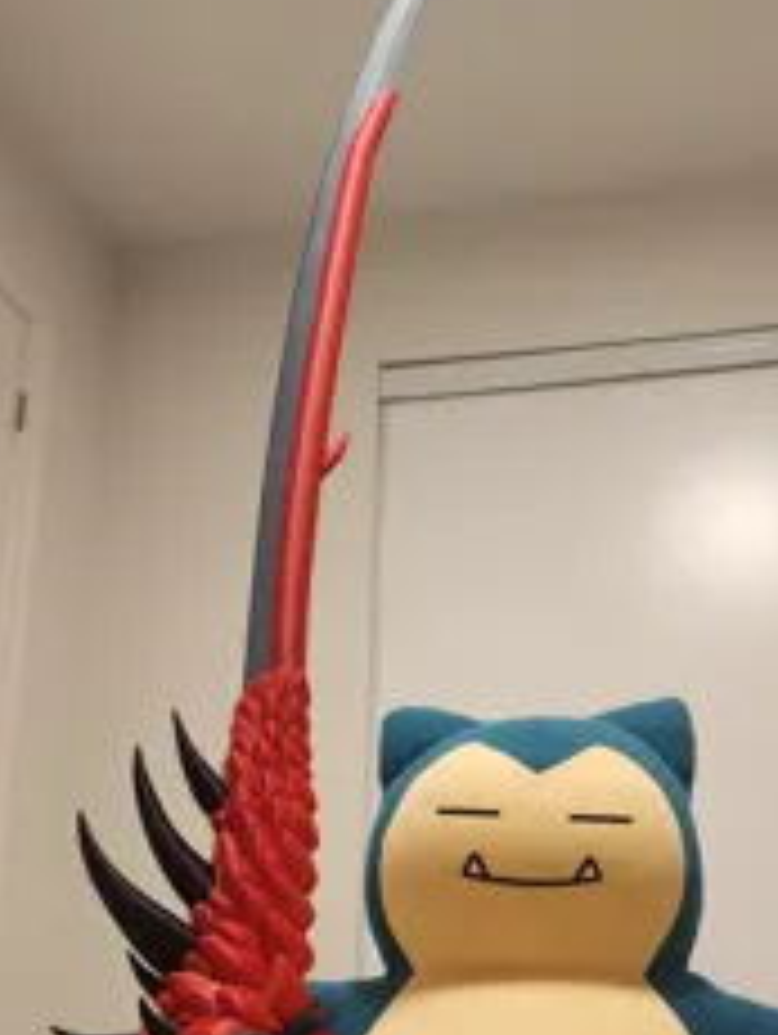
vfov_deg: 44.5
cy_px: 828
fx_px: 1196
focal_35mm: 40
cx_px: 526
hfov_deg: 35.6
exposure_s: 1/120
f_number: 1.8
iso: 400
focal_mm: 6.4
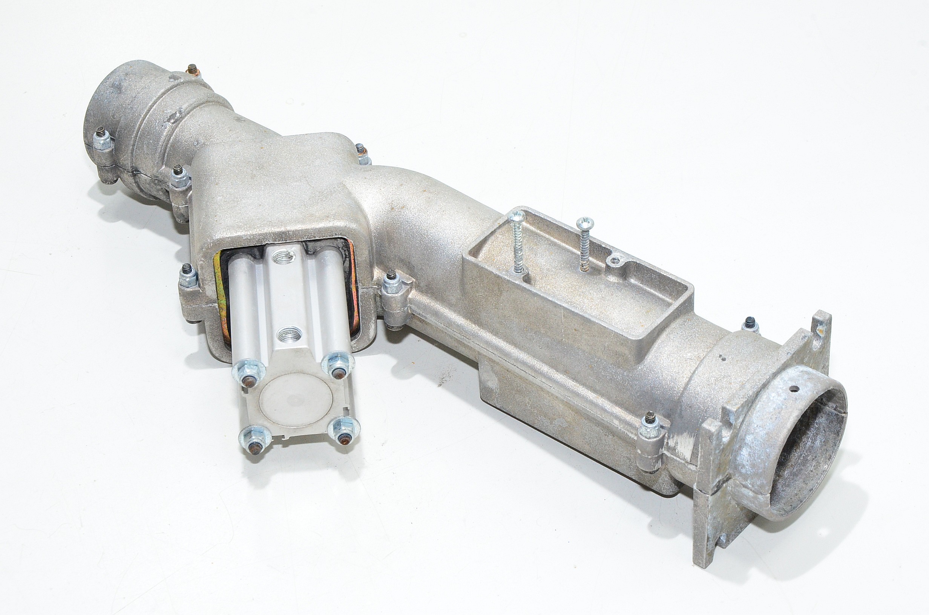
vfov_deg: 13.8
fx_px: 2549
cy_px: 308
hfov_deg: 20.7
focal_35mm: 99
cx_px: 464
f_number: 16
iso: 1600
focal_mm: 66
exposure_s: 1/50
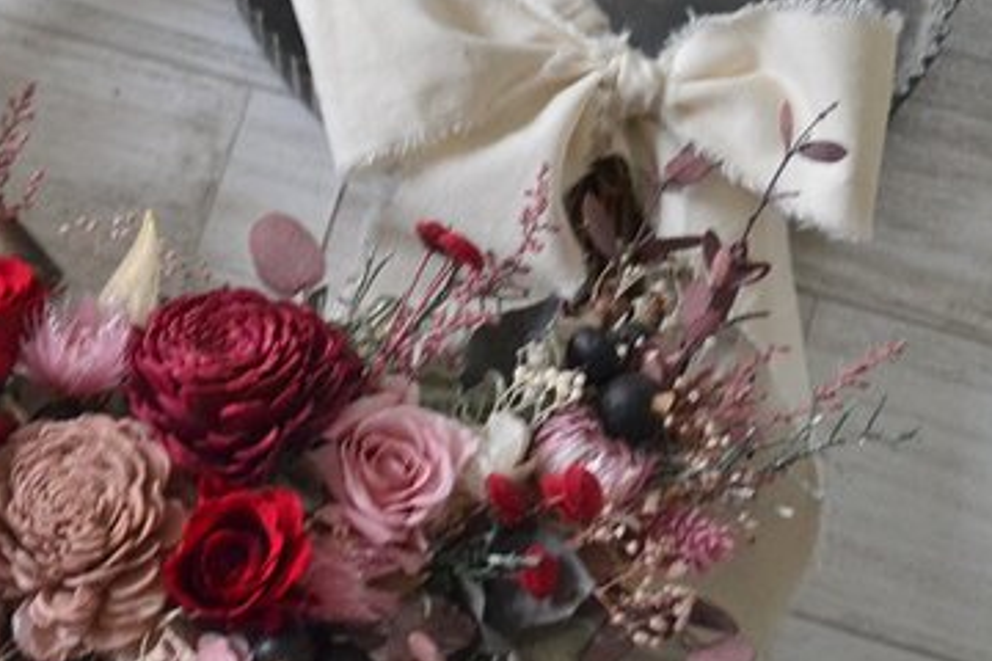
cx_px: 138
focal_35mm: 96
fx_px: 2645
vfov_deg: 14.2
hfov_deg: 20.9
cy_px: 267
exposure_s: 1/15
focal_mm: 36
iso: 1800
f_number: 5
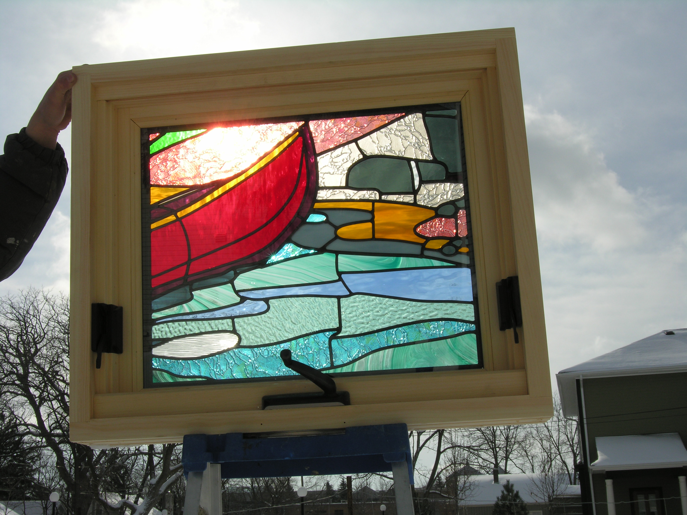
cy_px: 258
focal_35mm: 42
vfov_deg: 34.3
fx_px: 834
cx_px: 344
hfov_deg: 44.8
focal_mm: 10.7
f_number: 7.3
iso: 50
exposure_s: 1/392
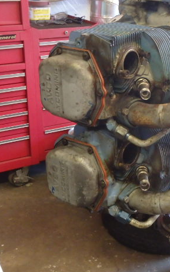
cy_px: 135
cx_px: 166
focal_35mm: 63
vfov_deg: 32.5
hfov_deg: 20.0
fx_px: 467
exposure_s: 1/20
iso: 800
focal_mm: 7.7
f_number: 4.8
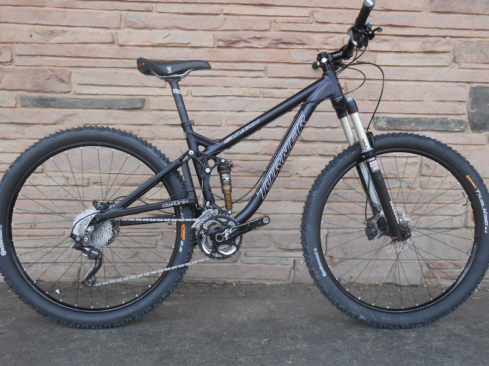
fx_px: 424
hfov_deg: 60.0
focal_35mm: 30
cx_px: 244
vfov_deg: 46.8
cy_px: 183
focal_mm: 5.3
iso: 80
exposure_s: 1/125
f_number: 3.8
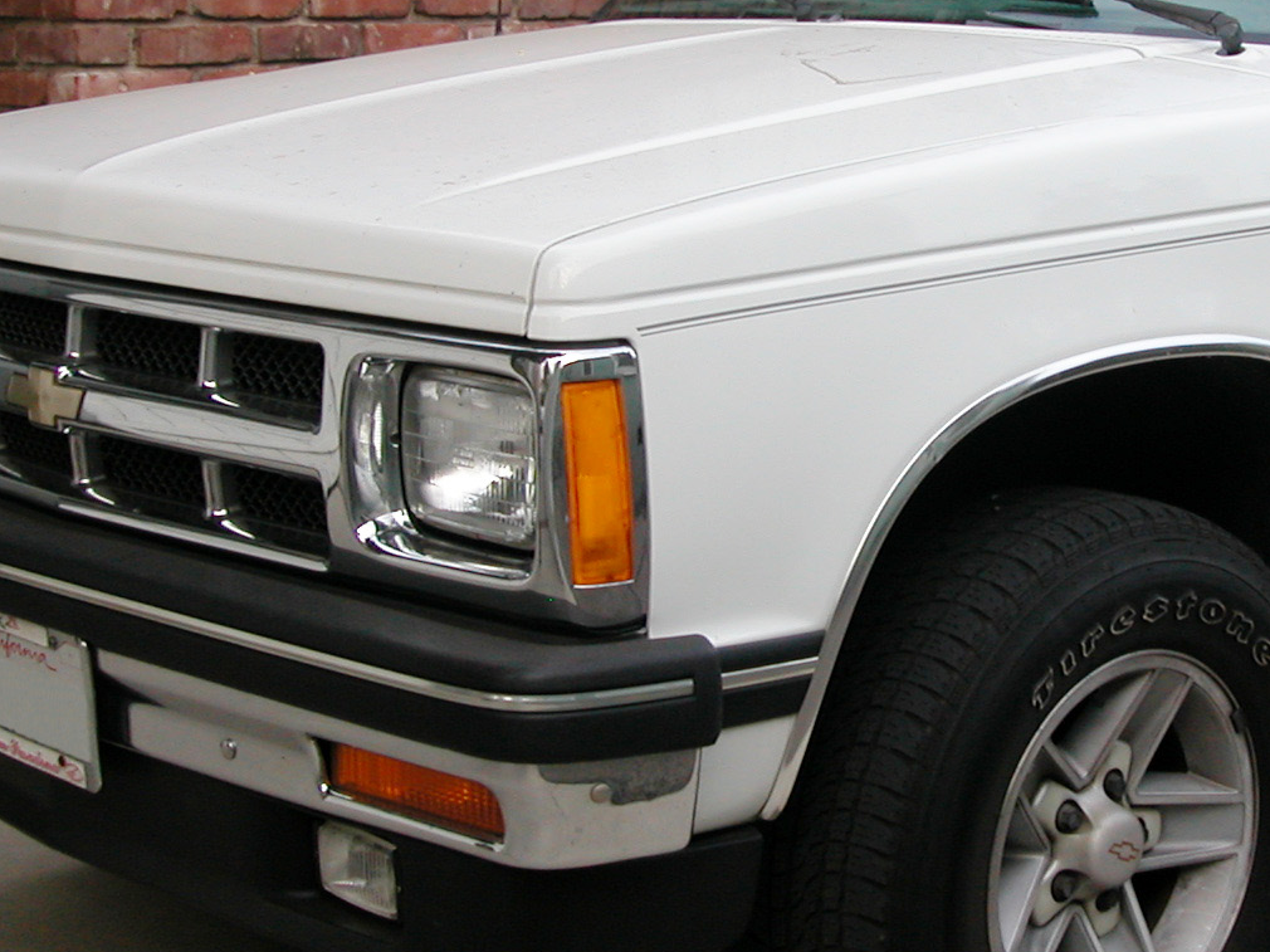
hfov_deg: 27.0
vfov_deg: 20.7
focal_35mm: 71
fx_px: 2604
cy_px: 407
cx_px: 985
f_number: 4
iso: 100
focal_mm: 7.1
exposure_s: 1/149
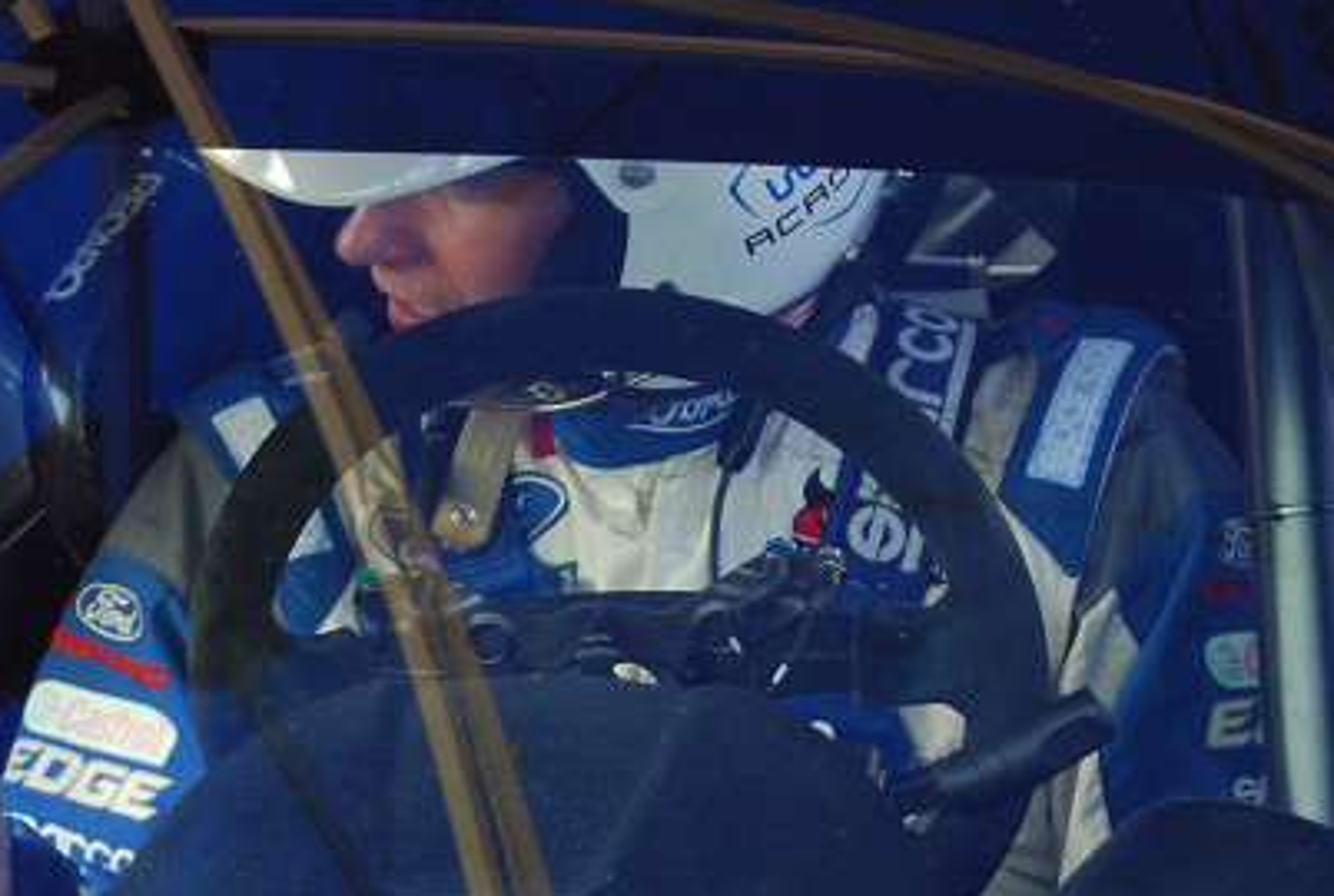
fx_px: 7809
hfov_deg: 9.7
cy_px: 397
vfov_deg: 6.6
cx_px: 76
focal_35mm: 210
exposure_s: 1/50
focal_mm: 55
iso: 200
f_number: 5.6
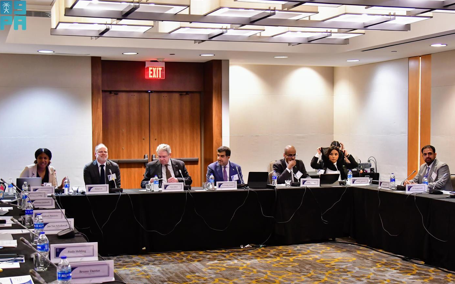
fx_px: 694
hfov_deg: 36.3
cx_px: 227
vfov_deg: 23.1
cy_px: 163
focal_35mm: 56
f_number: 4
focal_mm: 32
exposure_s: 1/50
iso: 2000
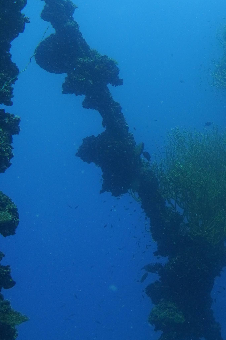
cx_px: 239
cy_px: 166
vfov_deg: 37.5
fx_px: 499
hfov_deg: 24.1
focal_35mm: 53
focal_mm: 12
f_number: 8
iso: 200
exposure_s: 1/125
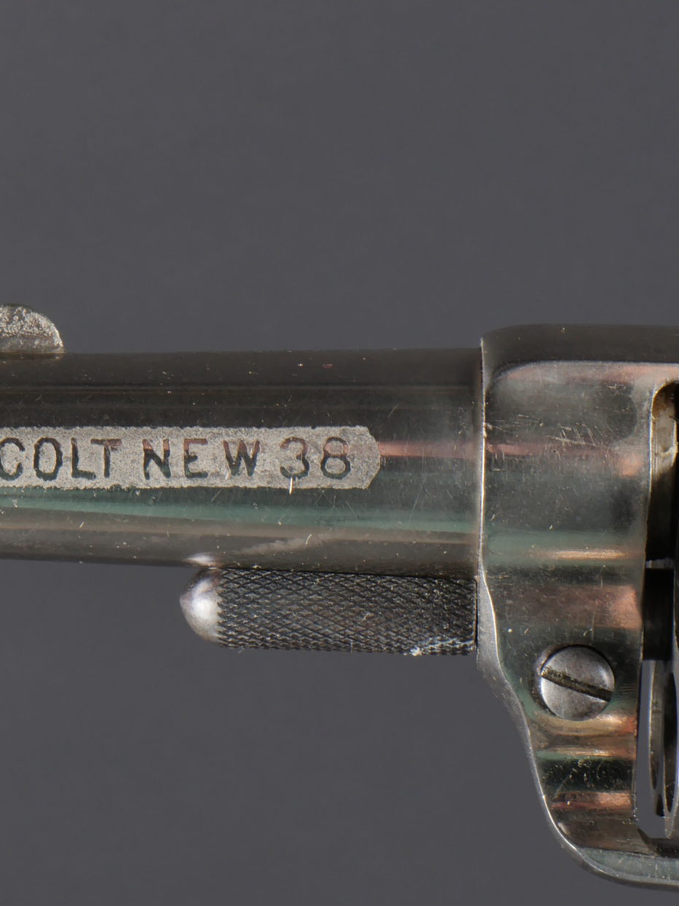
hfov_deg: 11.0
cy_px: 528
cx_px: 151
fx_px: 3531
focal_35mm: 135
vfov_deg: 14.6
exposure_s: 1/125
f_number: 18
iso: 200
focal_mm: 42
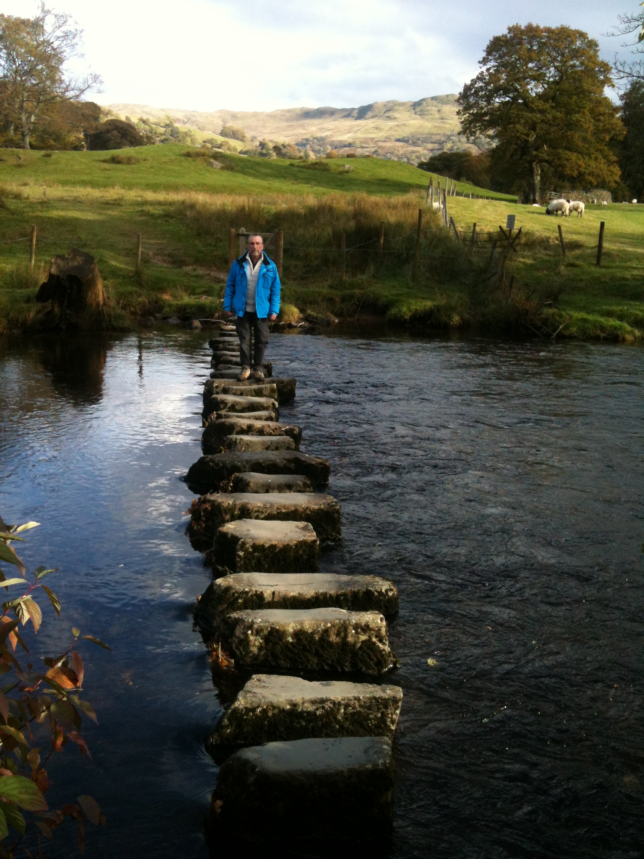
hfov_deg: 40.7
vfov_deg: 52.6
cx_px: 322
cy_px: 430
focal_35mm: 35
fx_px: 868
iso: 64
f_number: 2.8
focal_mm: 3.85
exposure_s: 1/283
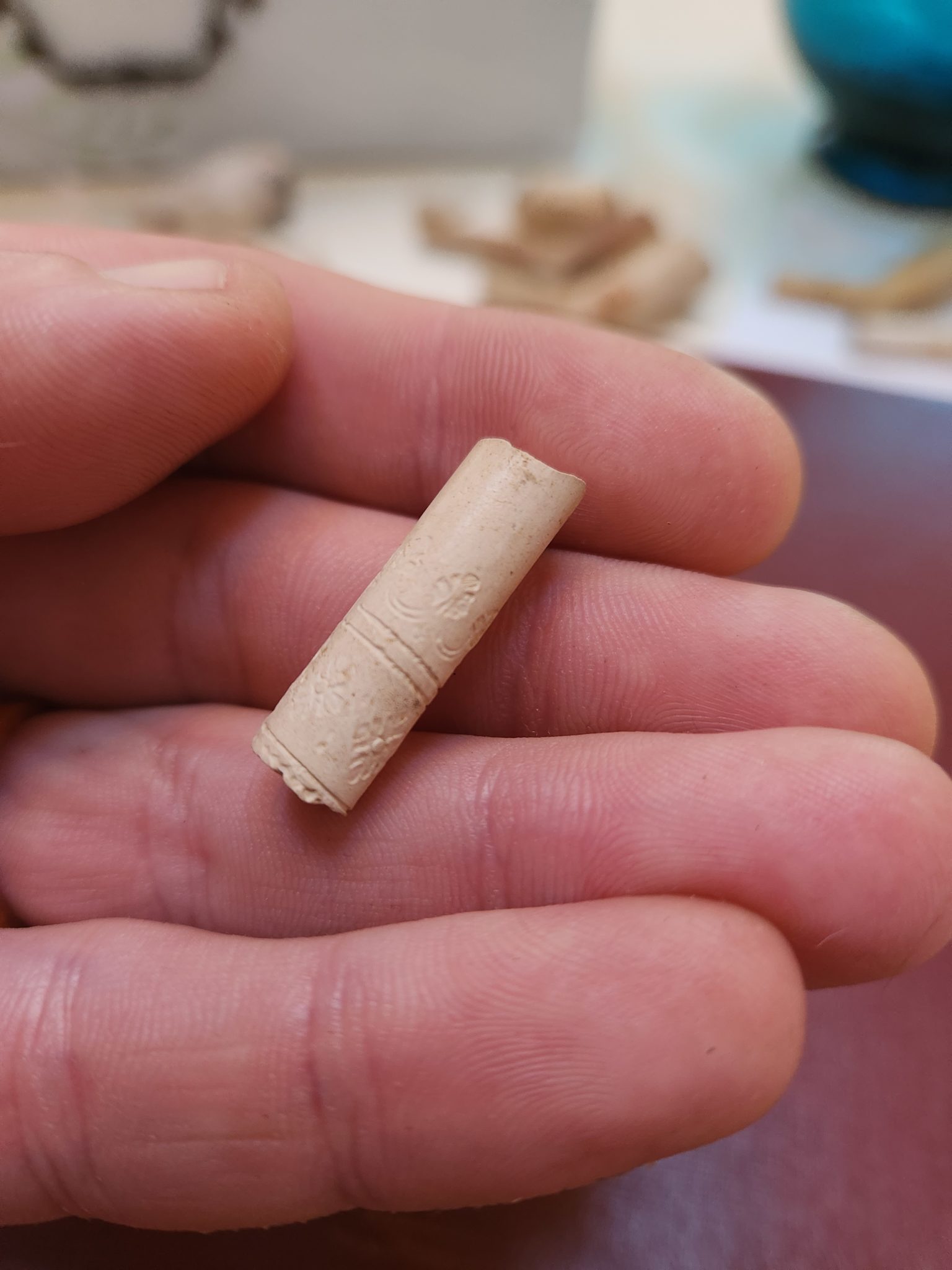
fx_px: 843
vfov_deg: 73.9
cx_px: 476
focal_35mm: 23
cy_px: 635
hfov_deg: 58.9
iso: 500
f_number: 1.8
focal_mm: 5.4
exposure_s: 1/60
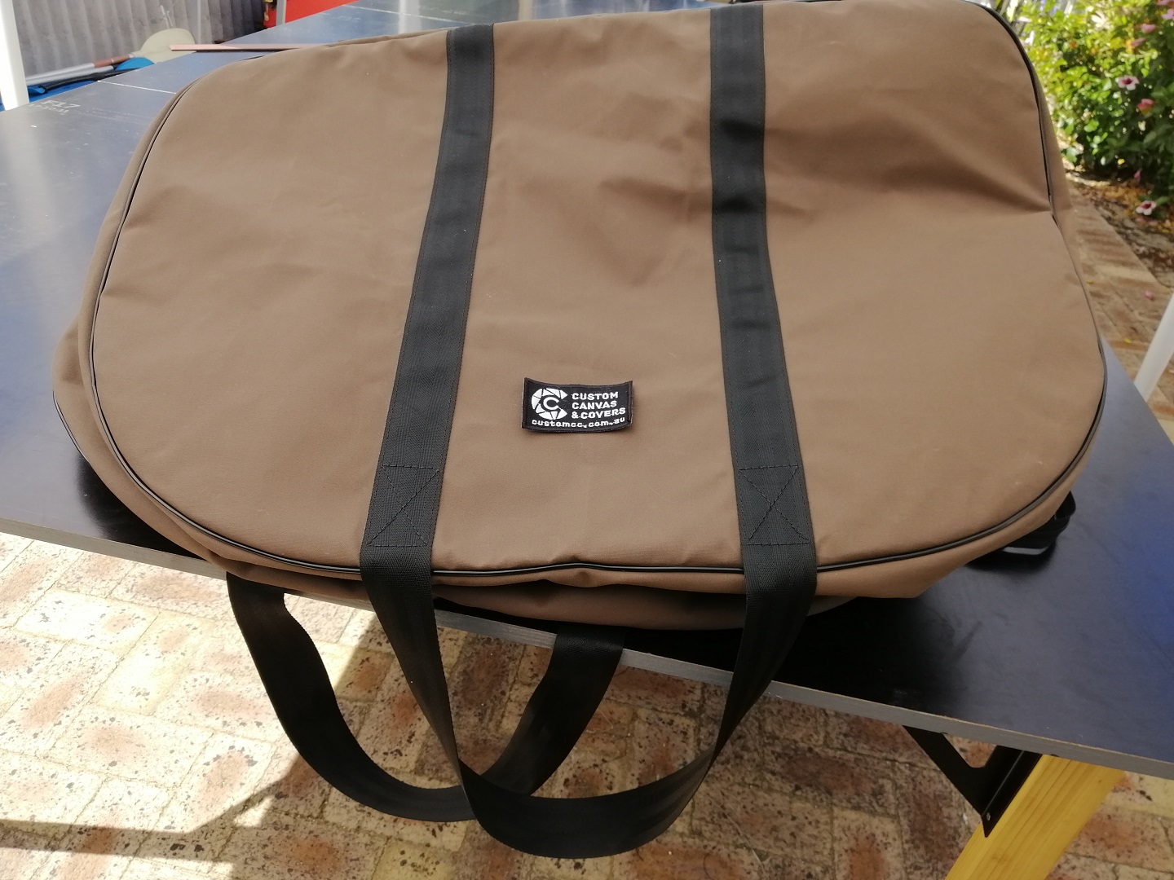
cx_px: 587
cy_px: 440
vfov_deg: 53.1
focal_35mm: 26
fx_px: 882
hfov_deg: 67.3
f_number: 2.2
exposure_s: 1/477
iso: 50
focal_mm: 3.81
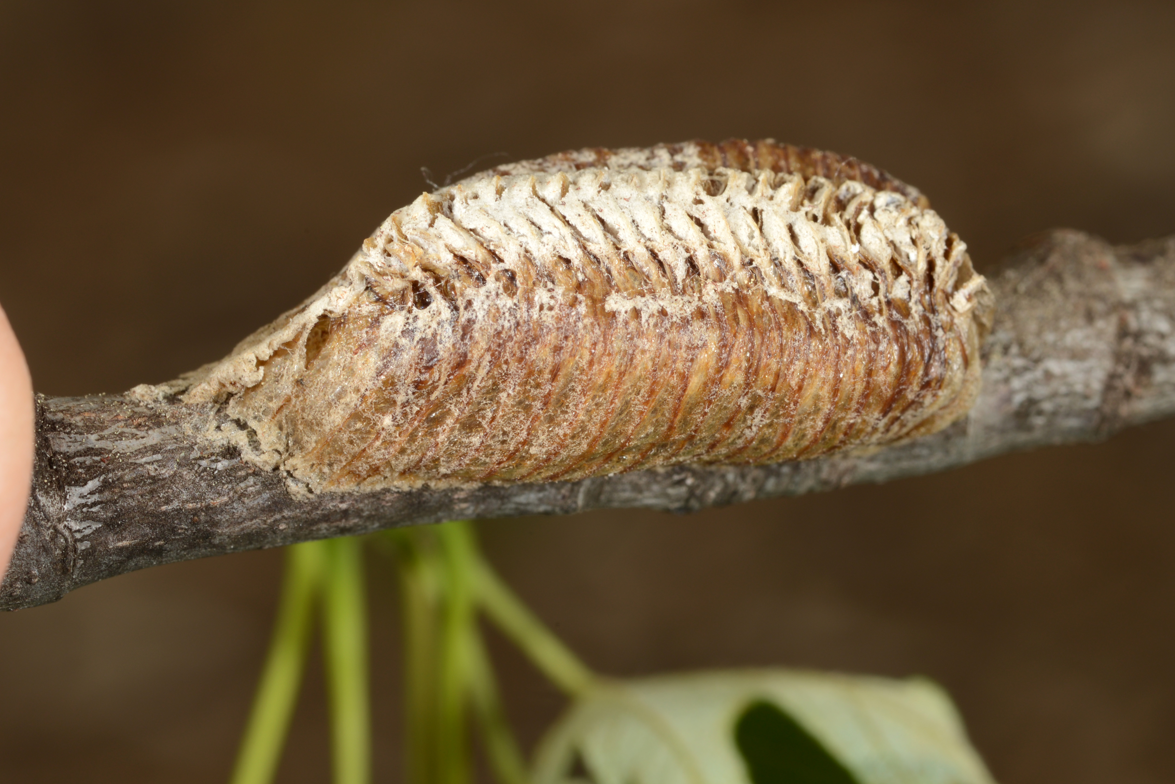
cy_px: 294
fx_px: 4049
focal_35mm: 124
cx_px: 550
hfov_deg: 16.5
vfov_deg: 11.1
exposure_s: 1/125
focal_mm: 90
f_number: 32
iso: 100
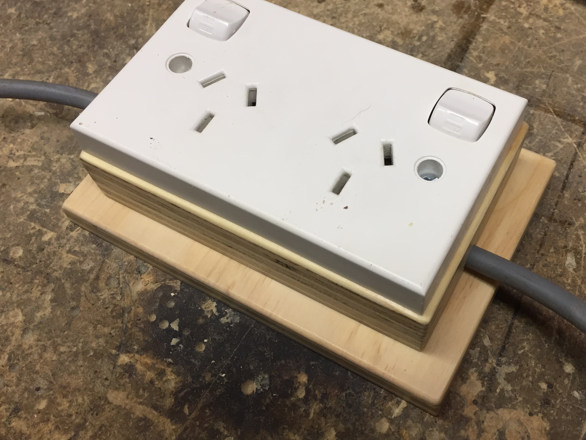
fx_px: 626
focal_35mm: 37
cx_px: 343
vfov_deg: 38.7
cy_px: 224
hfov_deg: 49.9
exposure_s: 1/33
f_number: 2.2
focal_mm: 4.15
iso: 40
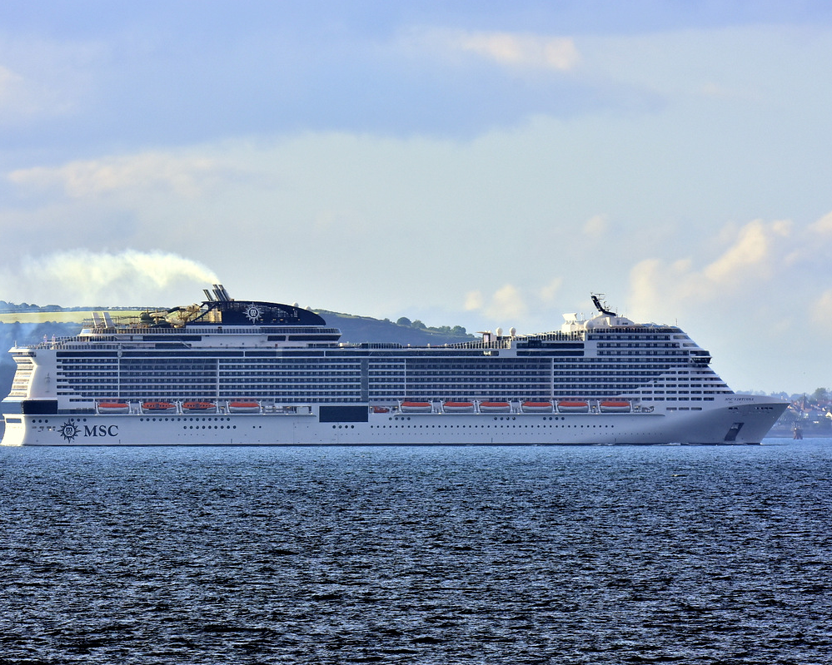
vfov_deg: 3.2
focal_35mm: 491
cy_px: 332
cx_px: 371
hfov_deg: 3.9
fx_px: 12089
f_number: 10
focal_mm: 290
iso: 320
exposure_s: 1/640
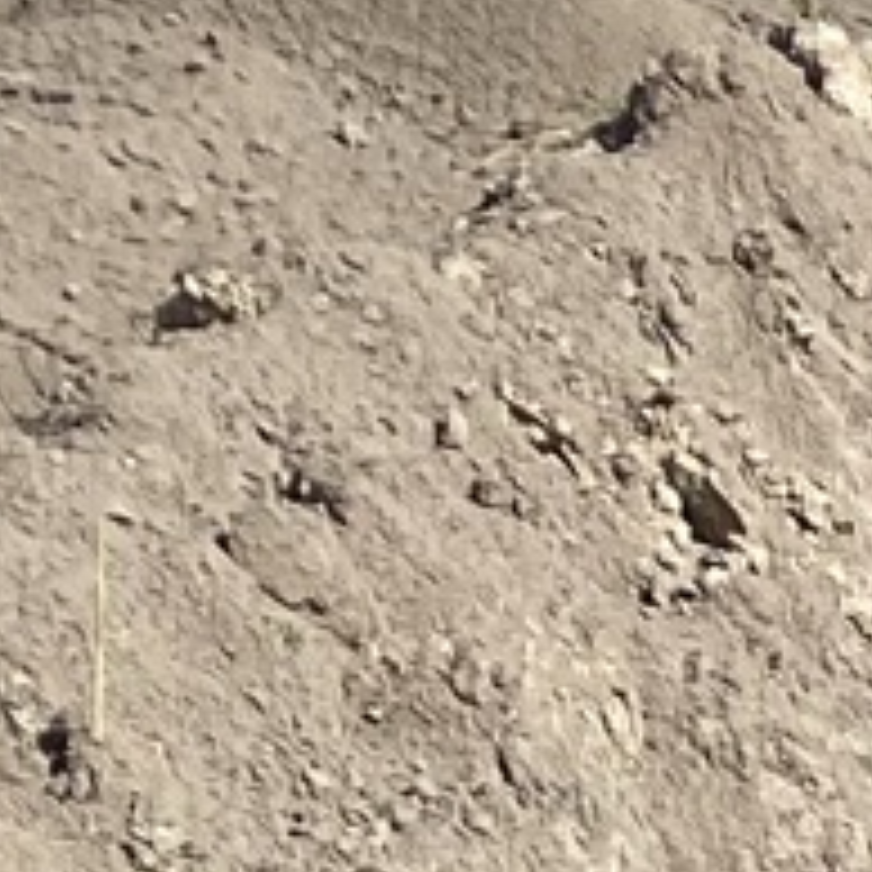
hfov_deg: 6.2
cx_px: 3245
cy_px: 3618
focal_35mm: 242
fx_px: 6897
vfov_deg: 6.0
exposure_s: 1/2268
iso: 32
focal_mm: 4.25
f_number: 1.8
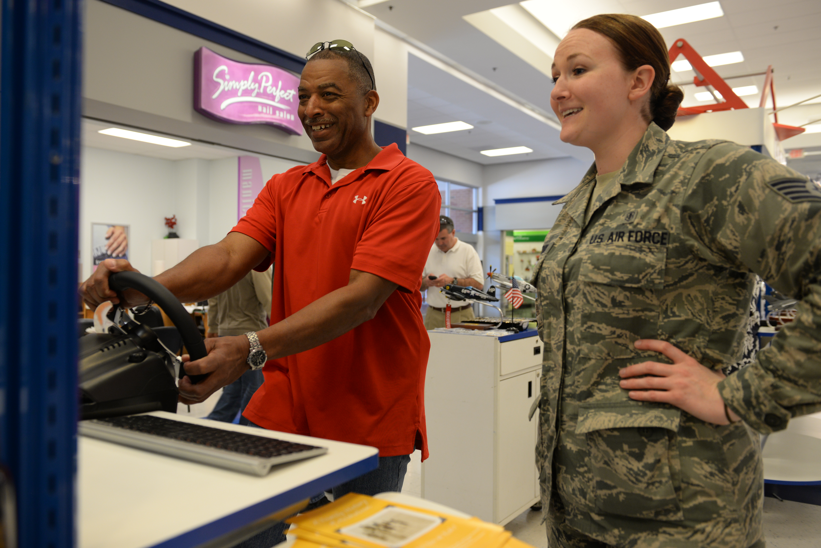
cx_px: 410
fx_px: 662
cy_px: 274
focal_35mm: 29
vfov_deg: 45.0
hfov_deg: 63.6
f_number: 4
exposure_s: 1/125
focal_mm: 29
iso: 800
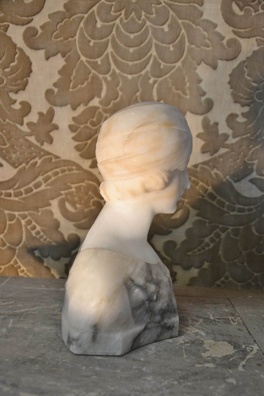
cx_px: 132
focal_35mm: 48
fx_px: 528
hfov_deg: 28.1
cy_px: 198
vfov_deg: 41.1
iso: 1100
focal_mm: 32
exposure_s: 1/60
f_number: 4.2
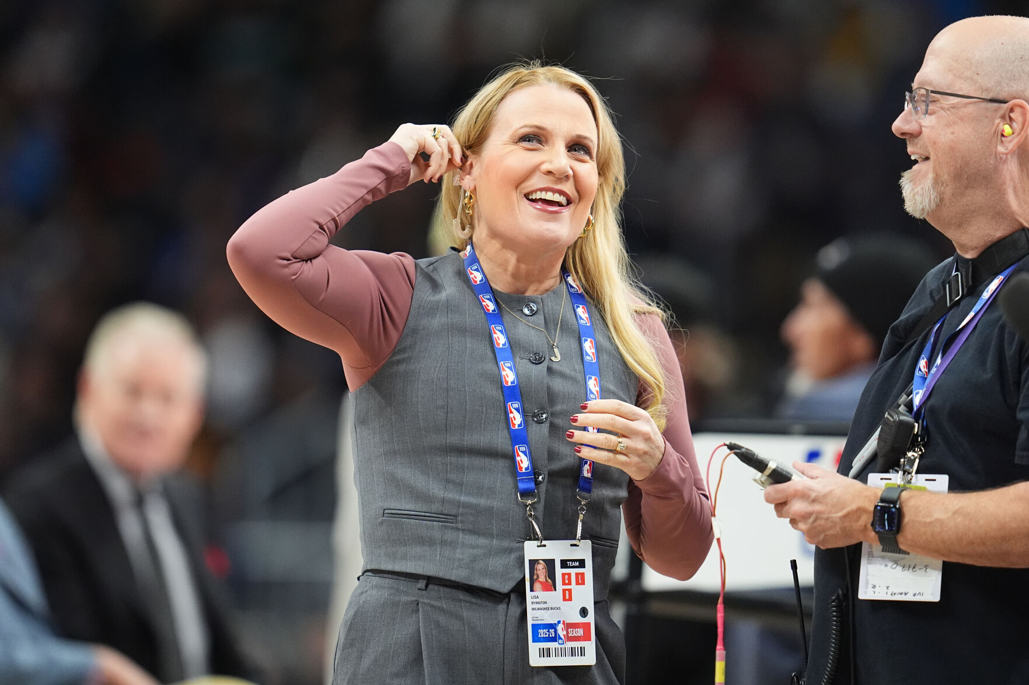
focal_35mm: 400
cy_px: 342
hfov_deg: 5.2
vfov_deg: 3.4
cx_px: 514
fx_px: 11431
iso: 5000
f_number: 3.2
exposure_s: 1/1250
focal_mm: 400
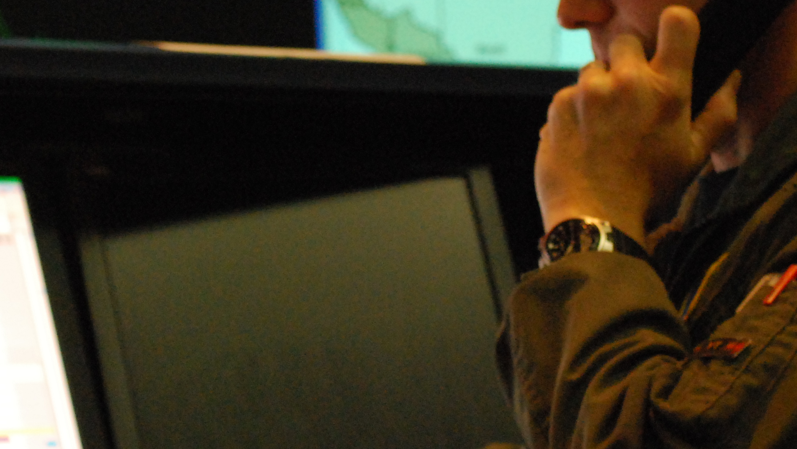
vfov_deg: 8.0
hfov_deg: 14.1
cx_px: 261
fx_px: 3215
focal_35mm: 152
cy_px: 104
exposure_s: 1/15
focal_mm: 45
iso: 1600
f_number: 5.6
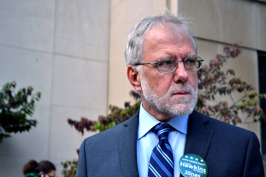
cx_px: 133
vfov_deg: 19.7
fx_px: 510
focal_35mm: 69
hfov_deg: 29.2
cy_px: 88
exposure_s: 1/80
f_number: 5.3
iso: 100
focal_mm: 46
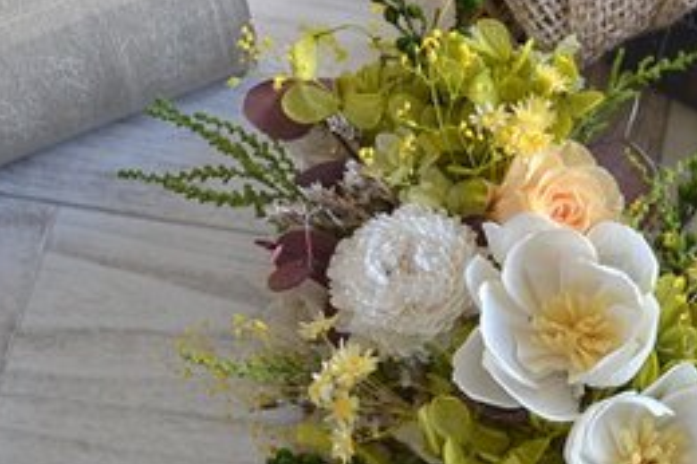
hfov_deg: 18.4
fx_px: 2075
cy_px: 241
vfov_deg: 12.8
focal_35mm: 107
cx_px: 743
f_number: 4.5
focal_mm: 29
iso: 400
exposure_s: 1/40
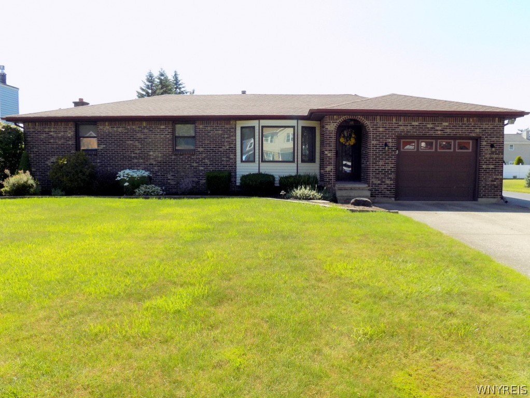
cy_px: 199
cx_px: 265
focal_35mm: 23
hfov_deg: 73.9
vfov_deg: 58.9
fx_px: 352
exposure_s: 1/500
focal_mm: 4
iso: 80
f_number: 3.1
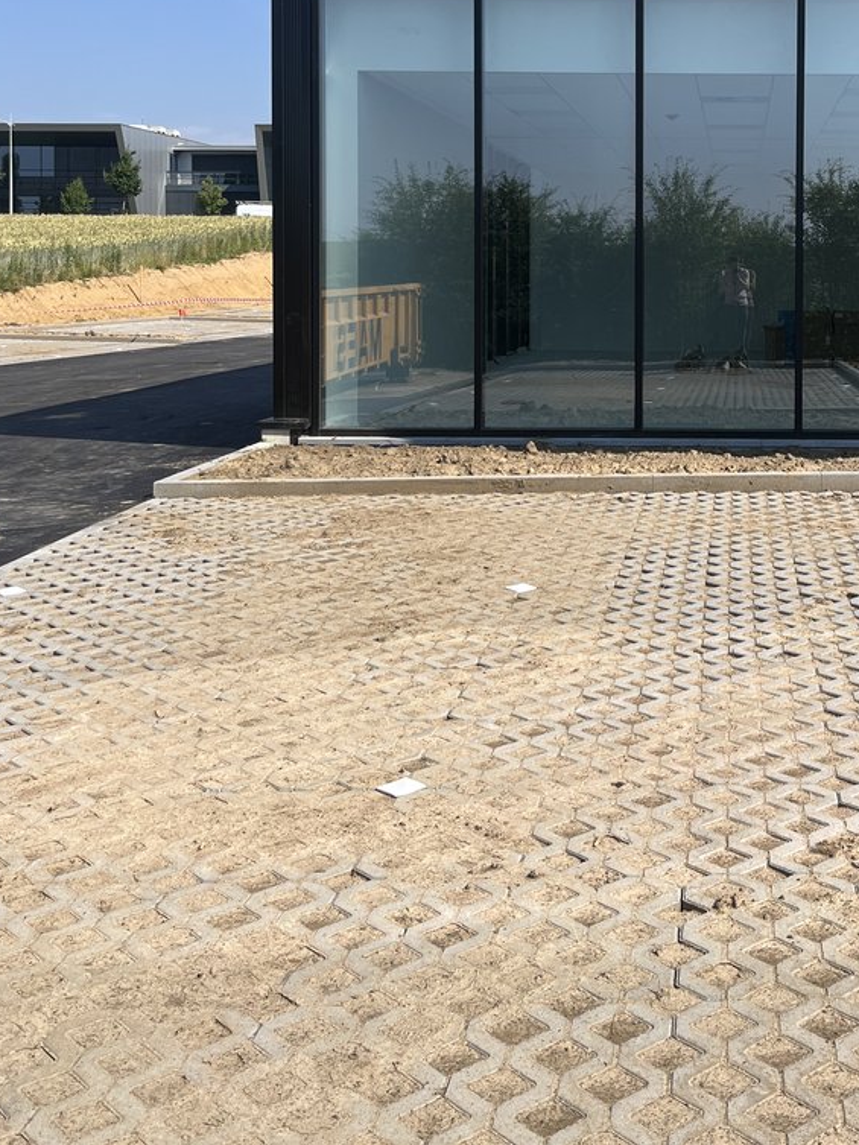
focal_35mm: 46
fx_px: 1522
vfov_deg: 40.1
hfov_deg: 30.5
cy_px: 287
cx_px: 719
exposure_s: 1/4149
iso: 50
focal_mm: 5.1
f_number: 1.6
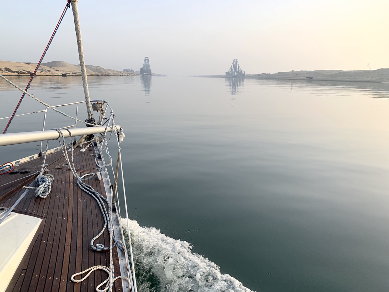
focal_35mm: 26
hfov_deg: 67.3
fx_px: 292
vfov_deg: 53.1
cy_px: 146
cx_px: 194
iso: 25
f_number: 1.8
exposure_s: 1/991
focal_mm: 4.25
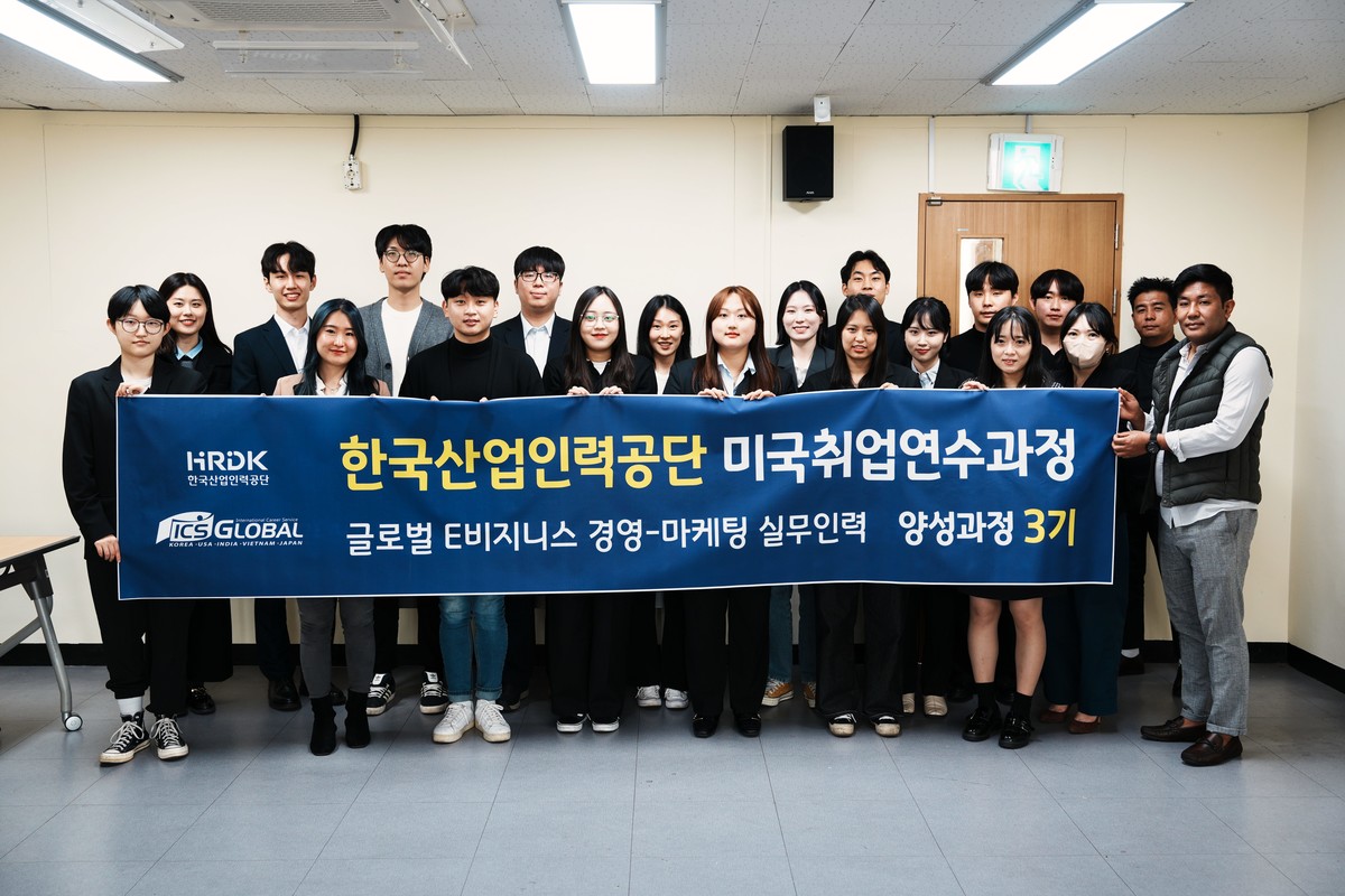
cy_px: 448
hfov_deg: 54.4
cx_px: 672
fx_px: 1308
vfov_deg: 37.9
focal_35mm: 35
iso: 160
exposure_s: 1/40
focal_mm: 35
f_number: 2.8
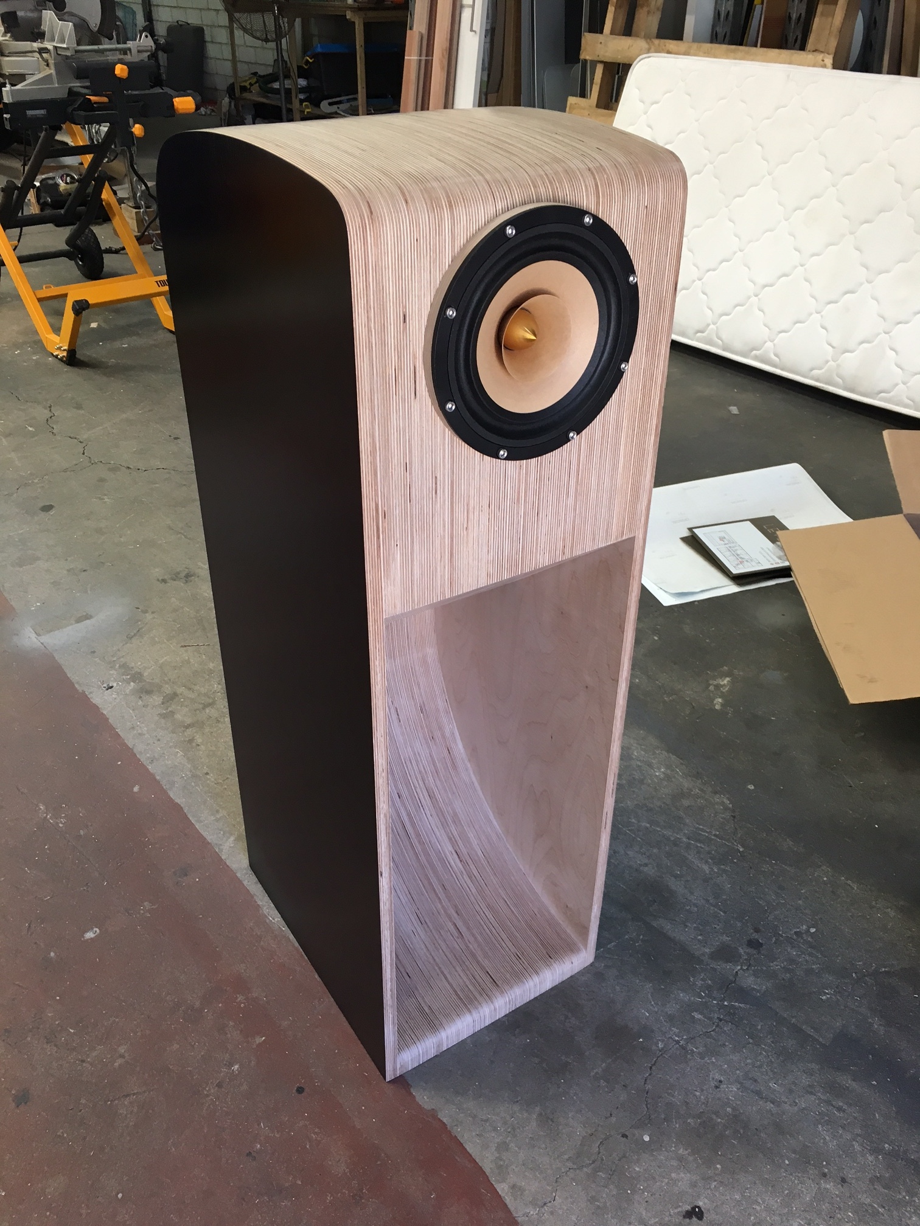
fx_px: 1028
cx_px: 460
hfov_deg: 48.2
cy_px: 613
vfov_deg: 61.7
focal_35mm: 29
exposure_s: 1/33
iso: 80
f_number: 2.2
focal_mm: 4.15
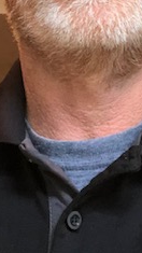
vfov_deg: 21.8
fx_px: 637
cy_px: 16
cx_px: 97
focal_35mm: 95
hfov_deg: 12.7
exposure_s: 1/60
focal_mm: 2.87
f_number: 2.2
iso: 250
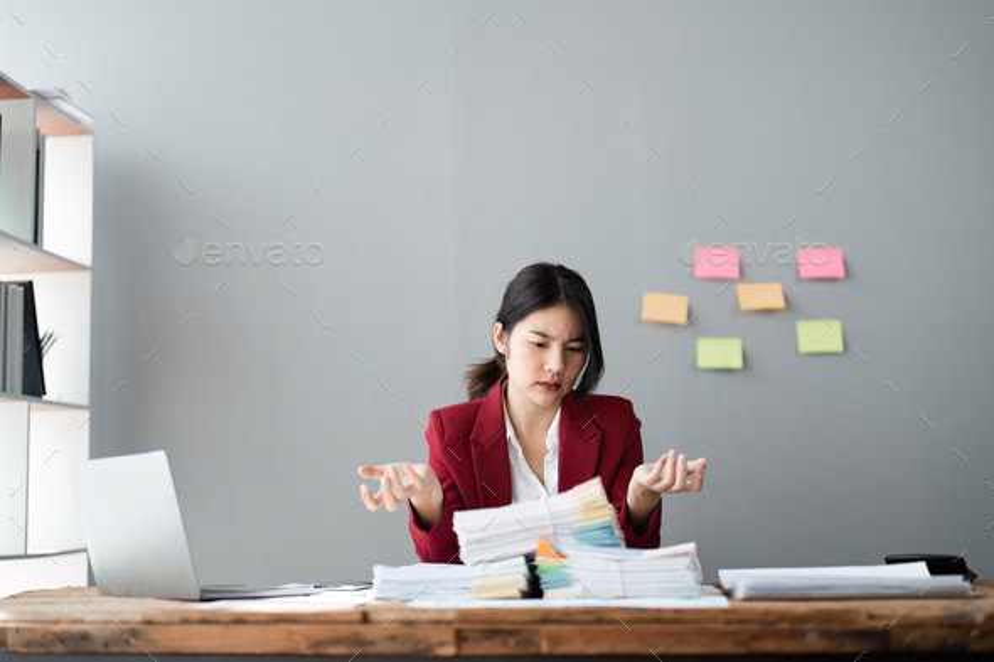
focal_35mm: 50
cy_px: 331
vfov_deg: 27.0
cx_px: 497
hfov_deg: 39.6
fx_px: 1380
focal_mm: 50
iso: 100
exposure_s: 1/800
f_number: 1.2
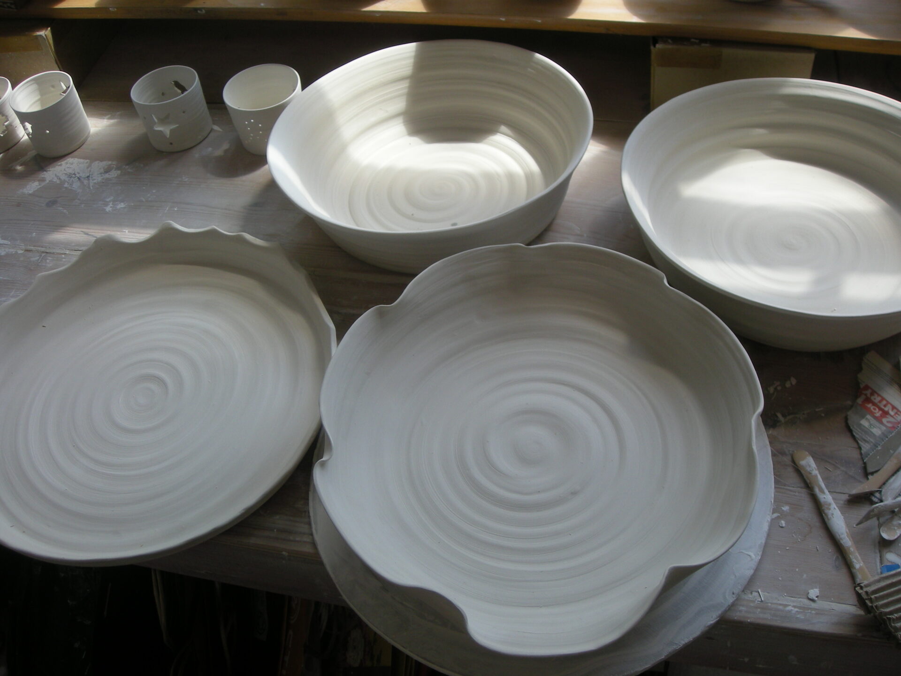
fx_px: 911
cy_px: 338
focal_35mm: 35
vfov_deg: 40.7
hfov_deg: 52.6
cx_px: 450
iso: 50
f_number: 2.8
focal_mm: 5.7
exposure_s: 1/171
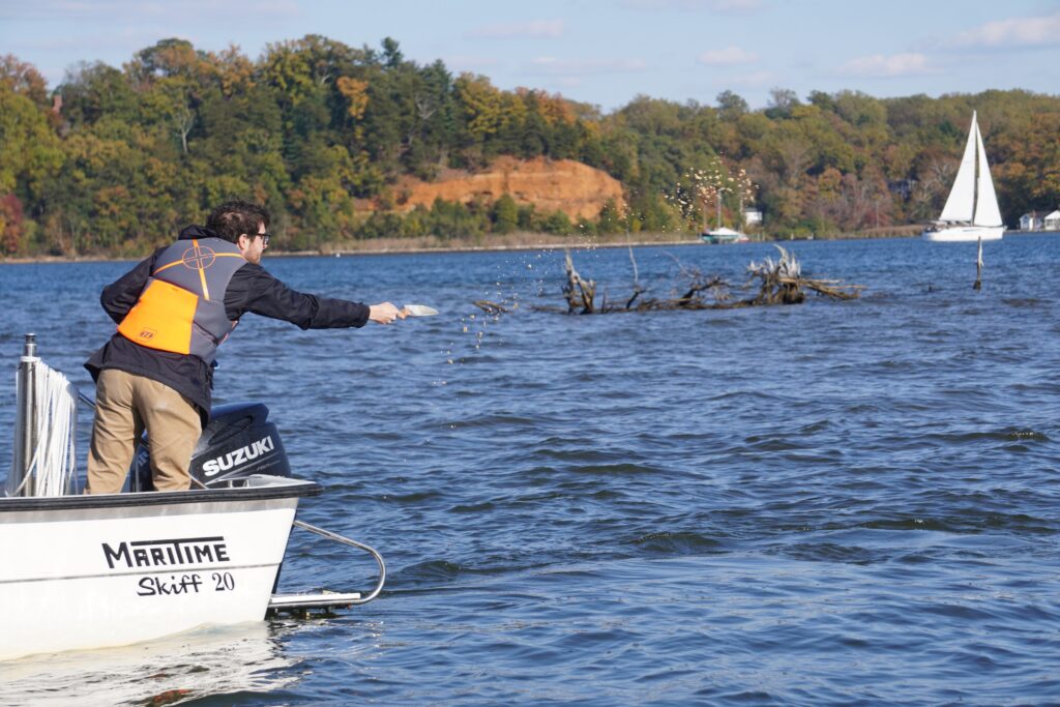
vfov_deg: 10.8
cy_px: 354
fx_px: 3754
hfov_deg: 16.1
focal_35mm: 128
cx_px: 530
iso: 100
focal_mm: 85
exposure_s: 1/500
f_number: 6.3
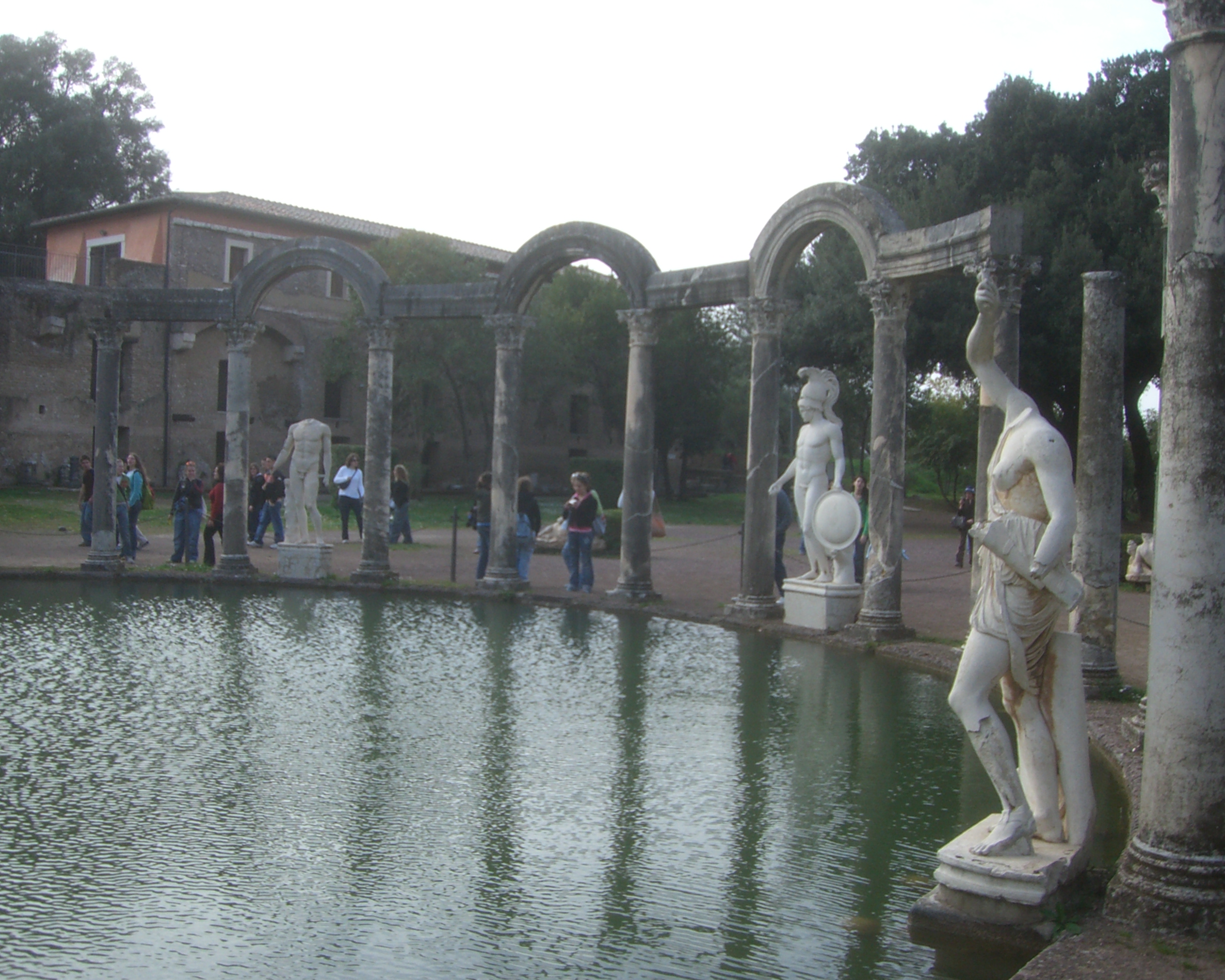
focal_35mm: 40
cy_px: 495
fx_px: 1450
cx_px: 614
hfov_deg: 45.8
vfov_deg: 37.3
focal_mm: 6.2
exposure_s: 1/200
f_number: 4.3
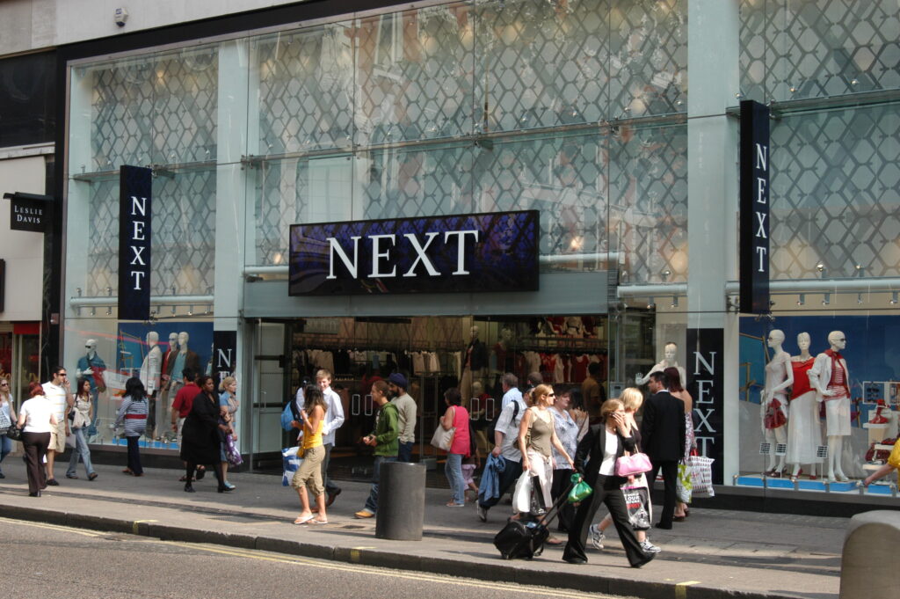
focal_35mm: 52
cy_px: 300
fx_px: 1311
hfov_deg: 37.9
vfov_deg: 25.7
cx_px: 450
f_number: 8
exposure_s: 1/250
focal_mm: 35
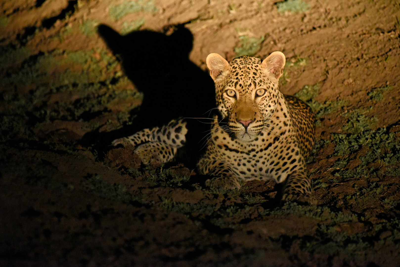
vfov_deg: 2.8
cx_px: 200
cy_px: 134
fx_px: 5557
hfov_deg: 4.1
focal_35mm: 500
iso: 12800
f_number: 5.6
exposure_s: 1/100
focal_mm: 500
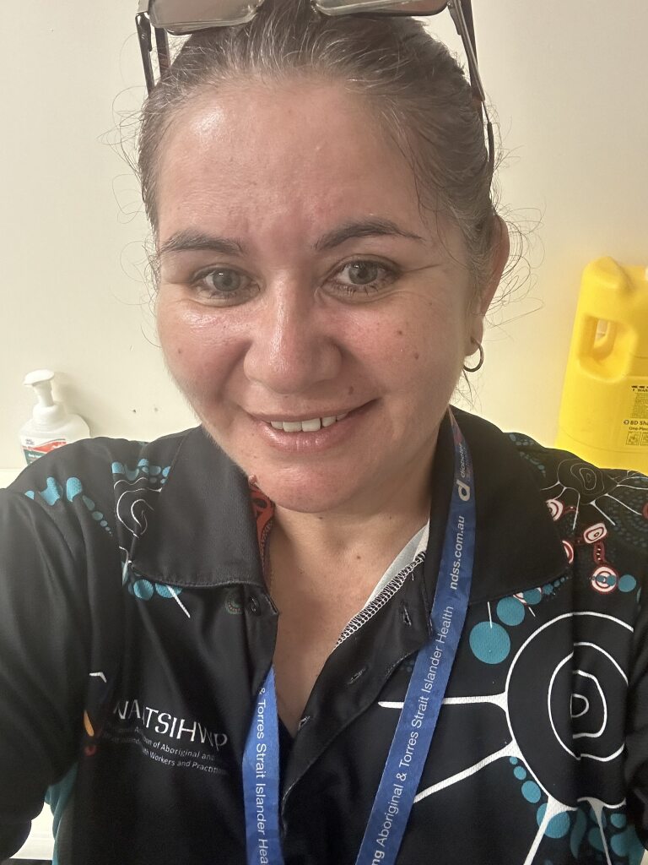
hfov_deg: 46.8
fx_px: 749
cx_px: 324
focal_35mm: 30
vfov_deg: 60.0
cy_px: 432
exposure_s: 1/60
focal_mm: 2.69
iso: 250
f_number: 1.9
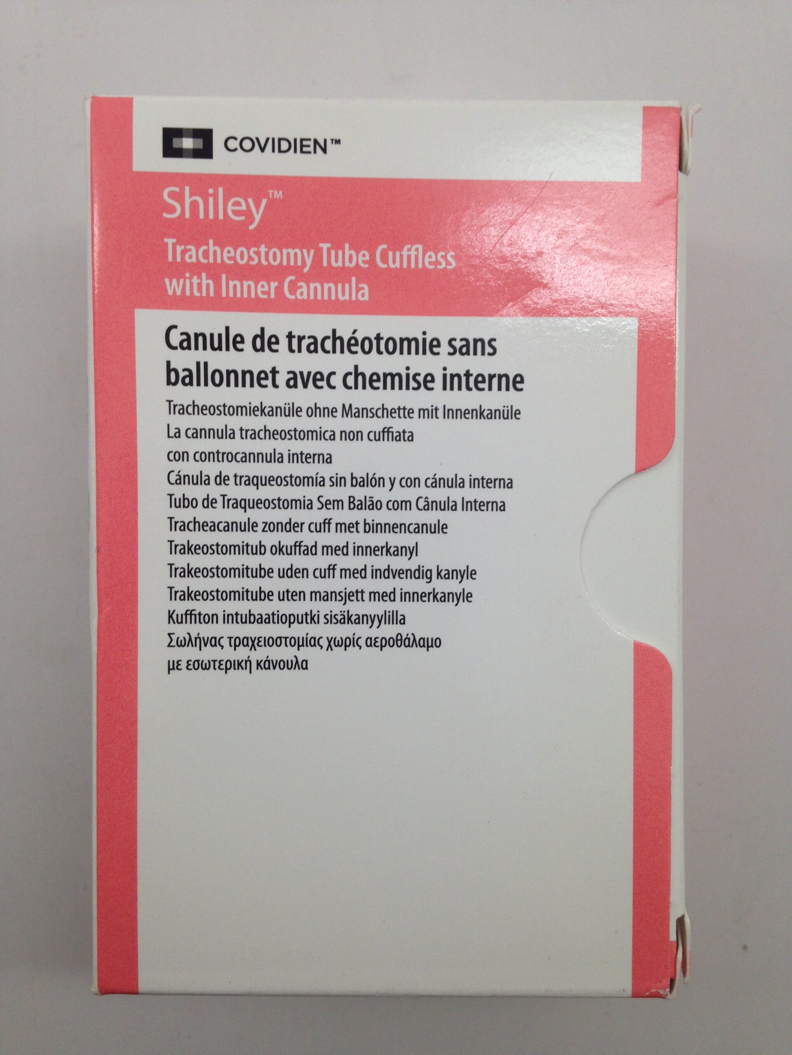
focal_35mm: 33
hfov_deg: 42.9
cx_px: 396
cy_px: 528
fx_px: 1007
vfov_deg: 55.4
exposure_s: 1/120
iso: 64
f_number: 2.4
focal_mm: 4.12
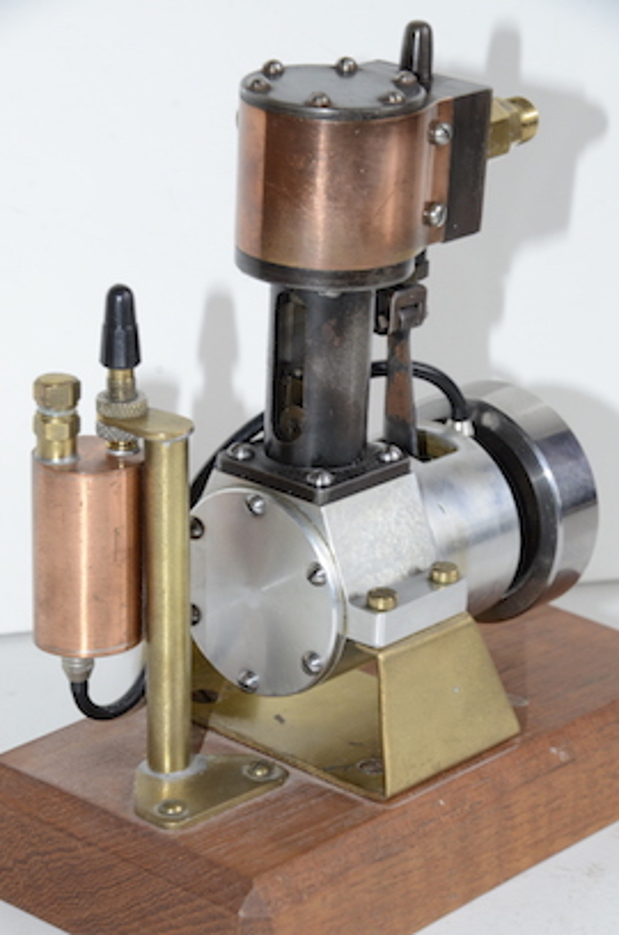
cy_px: 468
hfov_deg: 10.1
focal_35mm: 135
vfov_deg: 15.2
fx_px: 3499
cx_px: 310
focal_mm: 90
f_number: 13
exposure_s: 1/60
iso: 800
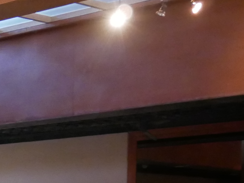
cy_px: 324
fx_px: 860
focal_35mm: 122
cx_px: -158
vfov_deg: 11.3
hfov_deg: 14.6
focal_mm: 14
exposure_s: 1/15
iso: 3200
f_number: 3.5
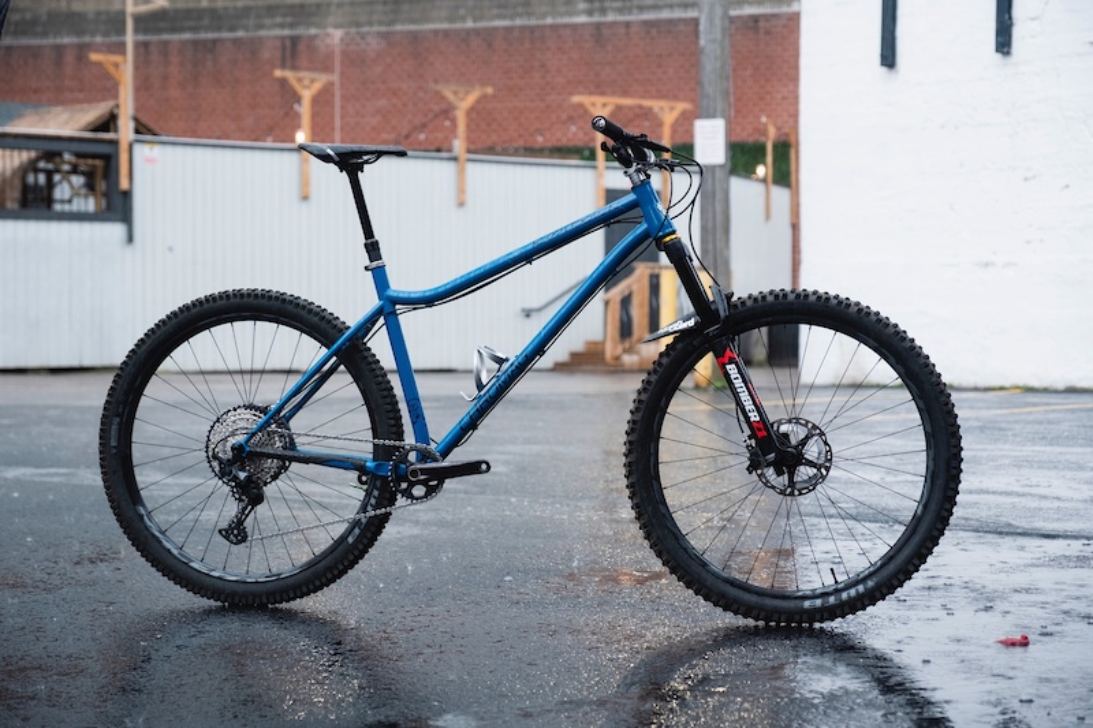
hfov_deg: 30.5
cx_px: 546
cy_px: 364
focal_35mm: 66
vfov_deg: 20.6
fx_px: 2003
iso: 500
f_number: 2.8
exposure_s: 1/80
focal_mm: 44.1
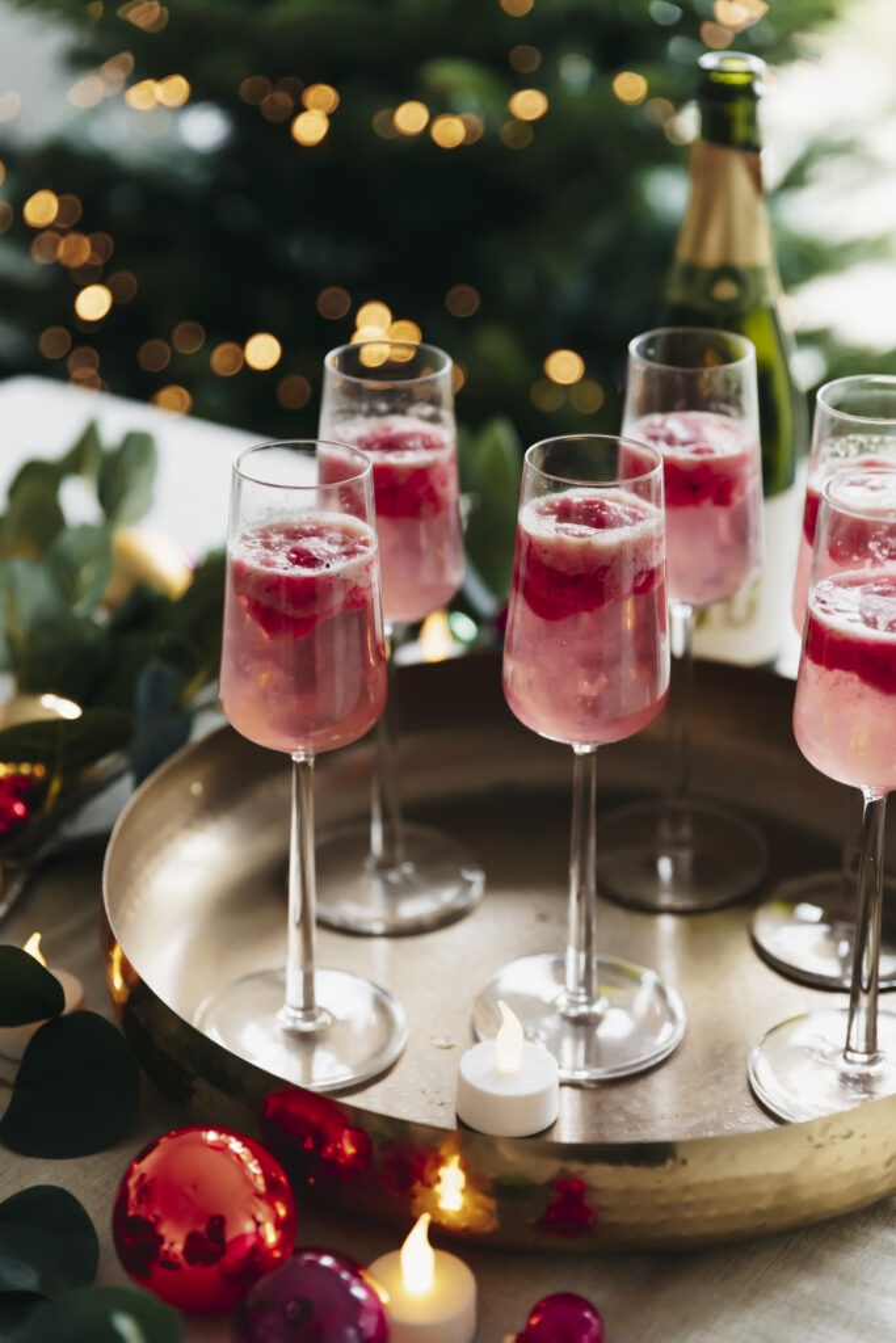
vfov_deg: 28.8
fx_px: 2612
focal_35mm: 70
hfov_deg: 19.5
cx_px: 448
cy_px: 672
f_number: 2.8
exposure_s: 1/160
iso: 1250
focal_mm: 70
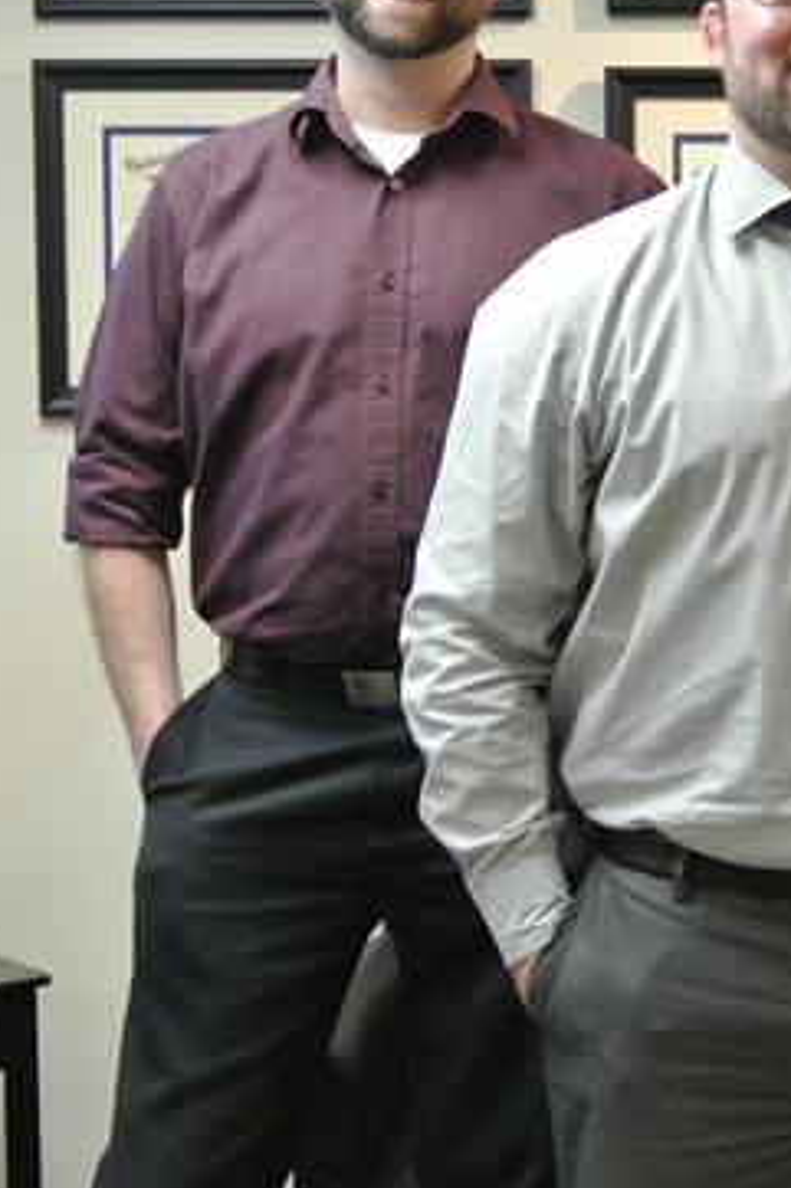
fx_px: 2705
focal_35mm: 82
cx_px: 866
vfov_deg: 24.7
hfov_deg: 16.2
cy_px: 440
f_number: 4
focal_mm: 14
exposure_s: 1/80
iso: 1600
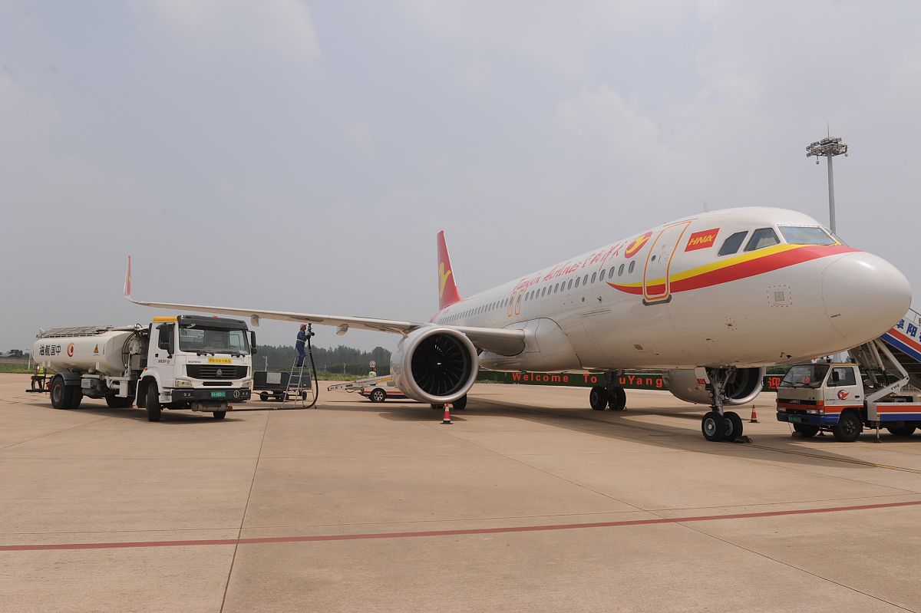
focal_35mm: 24
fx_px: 614
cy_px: 306
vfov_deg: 53.1
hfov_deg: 73.8
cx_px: 460
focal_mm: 24
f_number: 11
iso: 200
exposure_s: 1/500
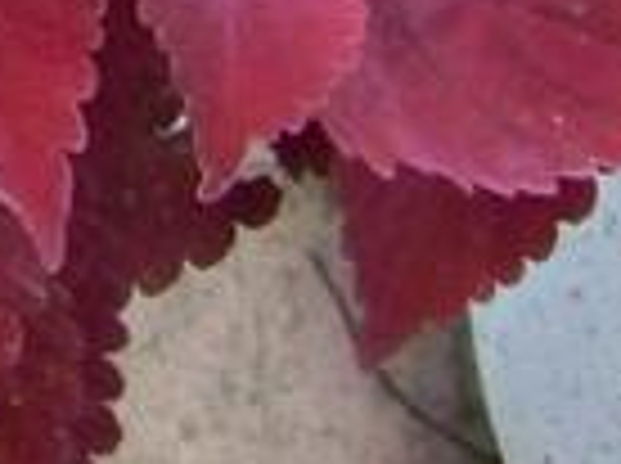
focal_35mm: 261
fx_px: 4674
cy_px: -716
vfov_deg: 5.5
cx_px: -770
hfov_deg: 7.2
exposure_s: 1/50
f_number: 5
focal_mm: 5.85
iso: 400
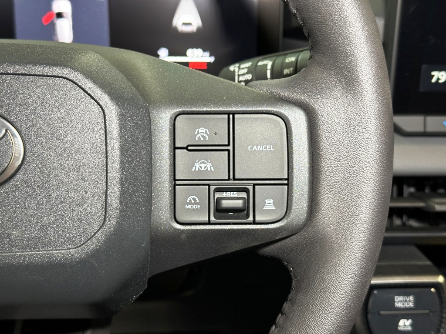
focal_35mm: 48
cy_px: 167
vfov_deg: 30.3
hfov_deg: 39.7
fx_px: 618
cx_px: 223
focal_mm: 6.86
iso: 400
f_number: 1.78
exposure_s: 1/40
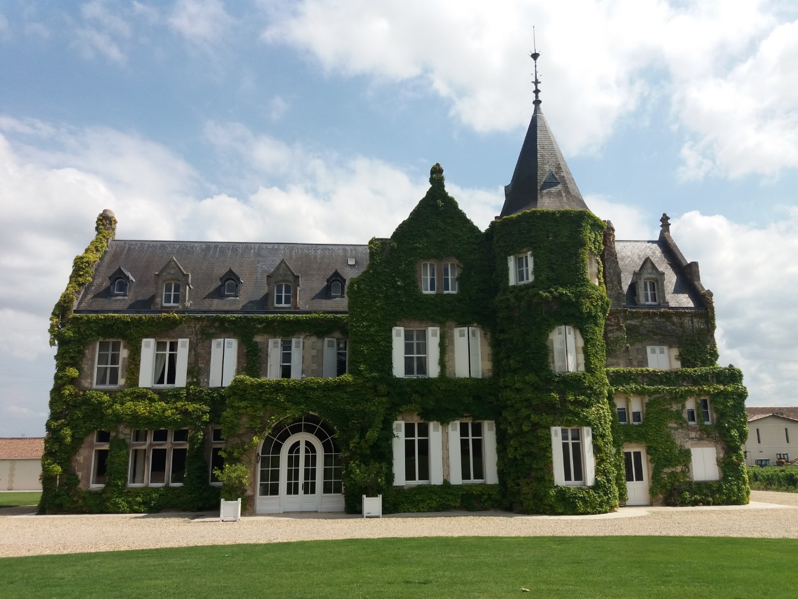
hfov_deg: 63.4
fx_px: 645
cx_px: 399
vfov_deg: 49.7
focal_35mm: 28
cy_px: 300
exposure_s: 1/2036
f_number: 1.9
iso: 64
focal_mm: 3.7
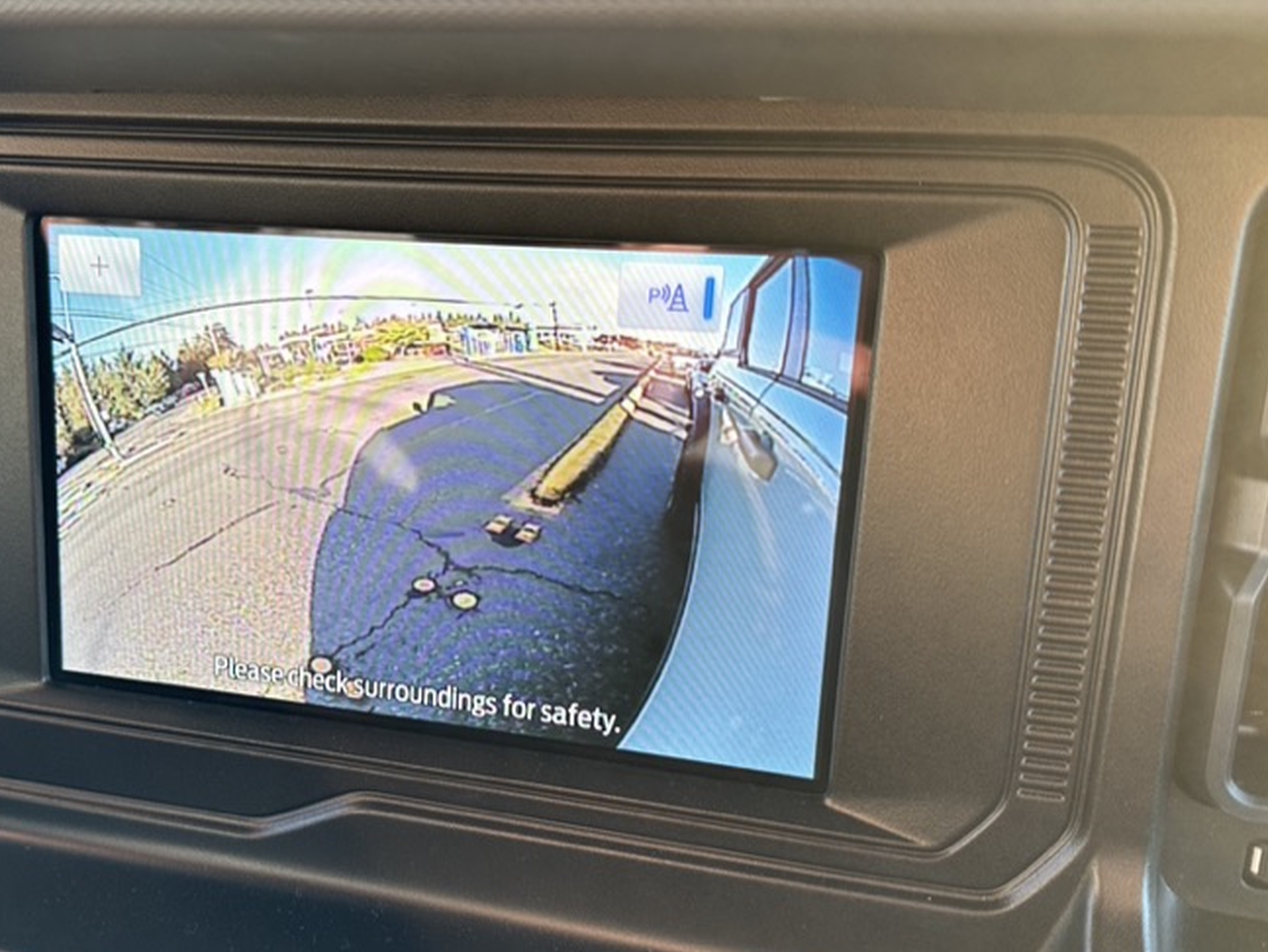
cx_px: 429
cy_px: 502
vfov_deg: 37.7
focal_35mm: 38
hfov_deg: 48.2
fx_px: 1393
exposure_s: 1/121
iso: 100
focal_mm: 6.86
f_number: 1.78
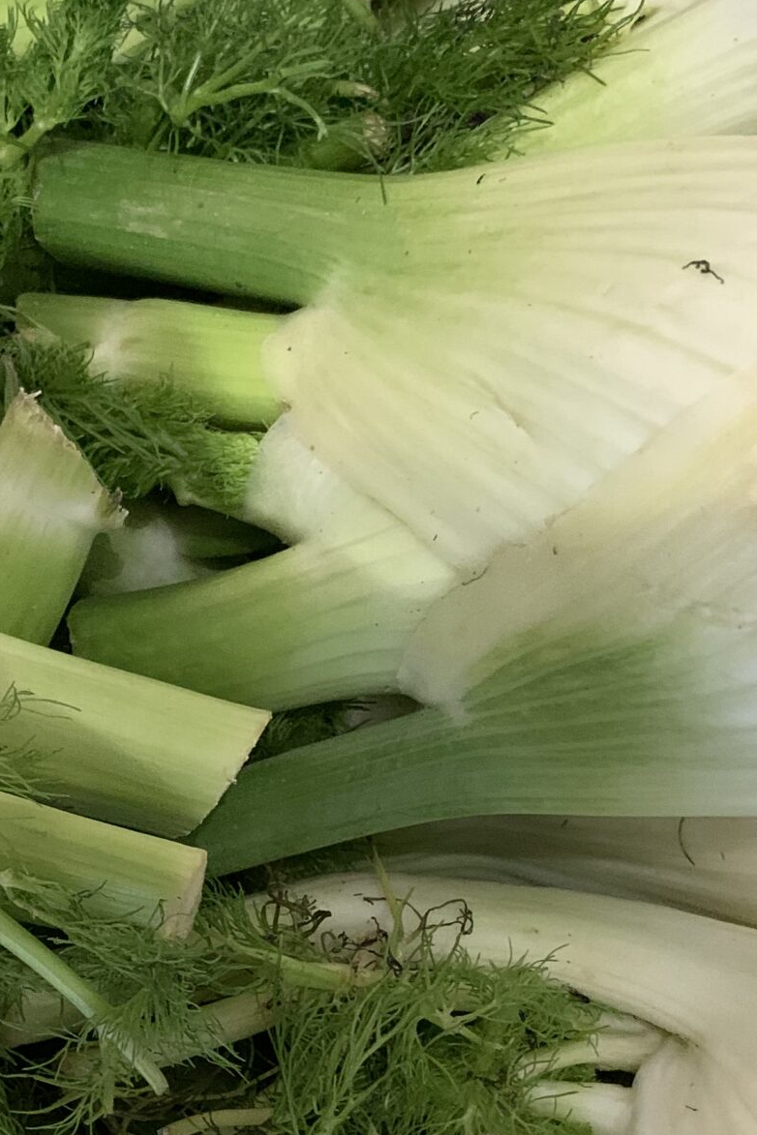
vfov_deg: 33.3
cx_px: 37
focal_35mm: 59
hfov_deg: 22.3
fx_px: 1861
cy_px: 853
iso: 400
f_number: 1.8
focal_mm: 4.25
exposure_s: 1/25
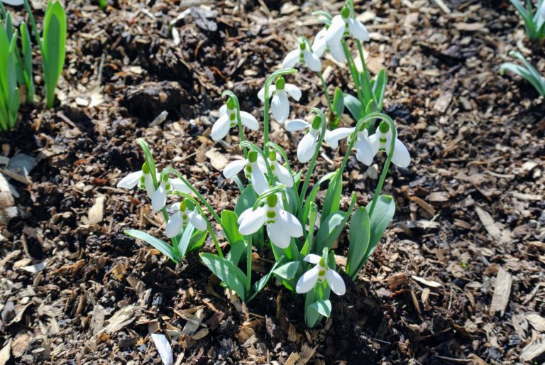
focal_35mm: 103
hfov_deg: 19.8
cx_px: 272
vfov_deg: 13.3
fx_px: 1561
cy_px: 182
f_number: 5
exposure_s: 1/400
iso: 100
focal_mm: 38.5
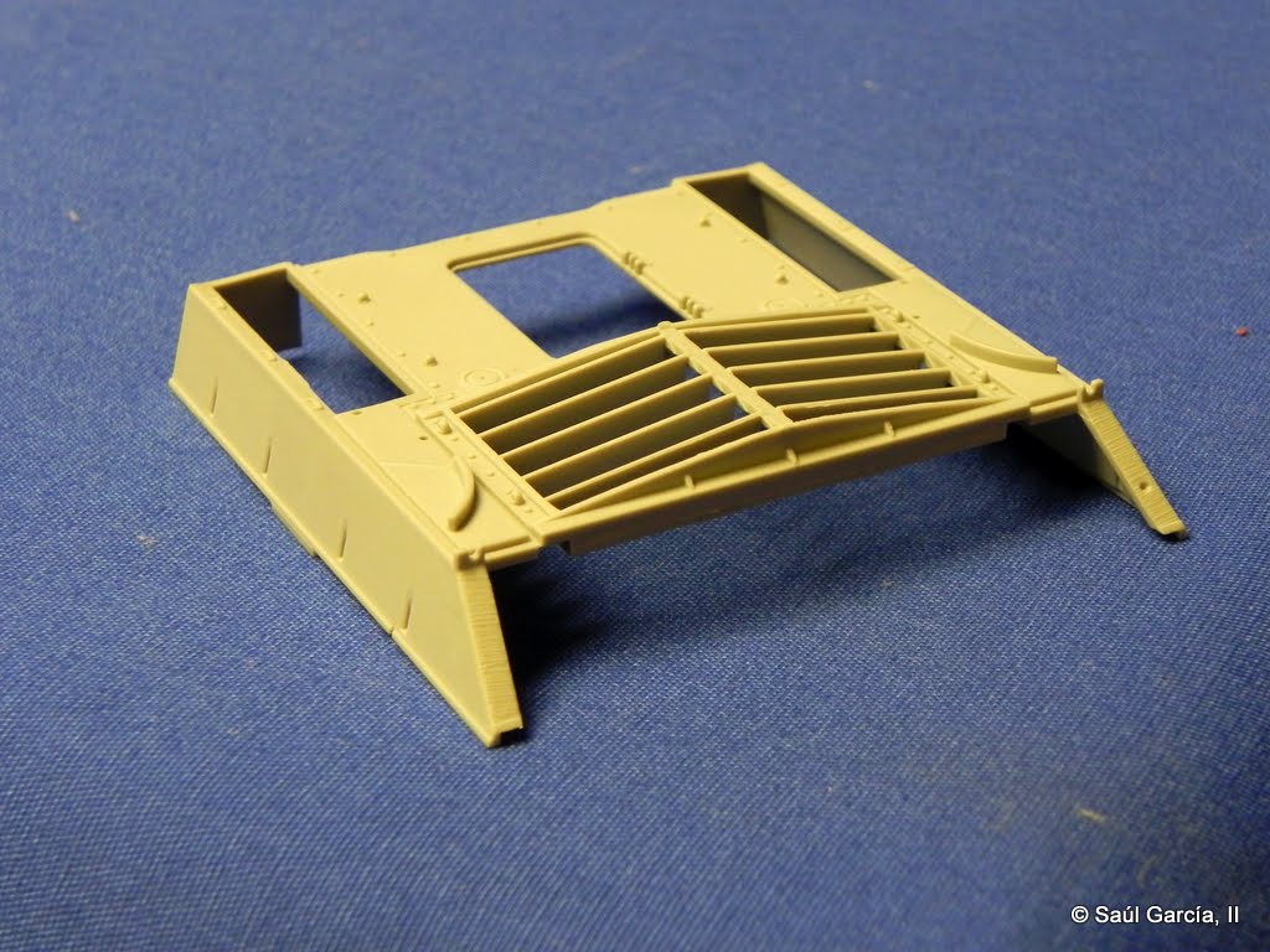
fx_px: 2752
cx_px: 635
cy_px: 476
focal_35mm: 75
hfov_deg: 26.0
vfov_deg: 19.6
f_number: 4
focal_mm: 13.4
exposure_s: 1/27.1
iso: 400
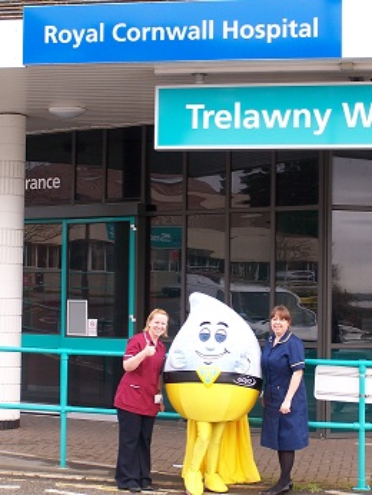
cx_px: 186
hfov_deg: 18.0
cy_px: 248
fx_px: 1174
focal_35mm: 82
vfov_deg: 23.8
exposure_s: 1/125
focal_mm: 13.7
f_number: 3.2
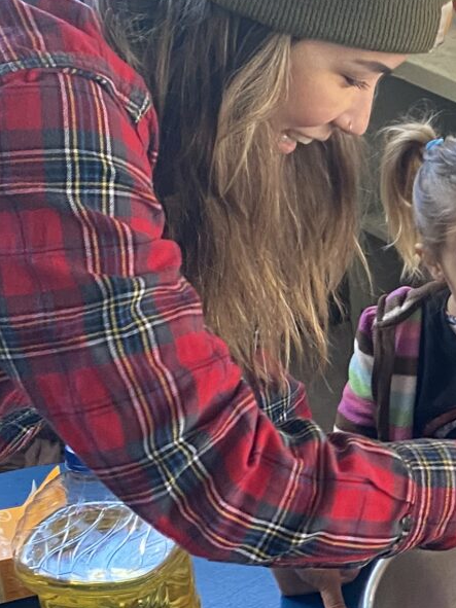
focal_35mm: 92
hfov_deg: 15.2
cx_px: 608
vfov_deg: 21.0
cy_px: 502
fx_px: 1616
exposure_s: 1/60
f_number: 1.8
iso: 160
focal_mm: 4.25
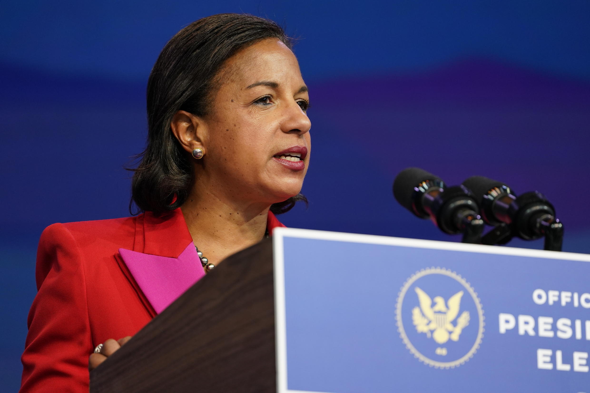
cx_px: 295
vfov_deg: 3.7
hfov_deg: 5.6
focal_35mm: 367
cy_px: 196
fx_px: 6014
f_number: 5.6
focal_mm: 367
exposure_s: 1/160
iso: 2000
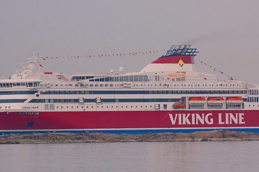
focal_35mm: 436
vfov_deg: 3.2
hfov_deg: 4.7
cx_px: 133
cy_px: 107
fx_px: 3134
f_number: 5.3
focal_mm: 185
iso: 640
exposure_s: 1/500
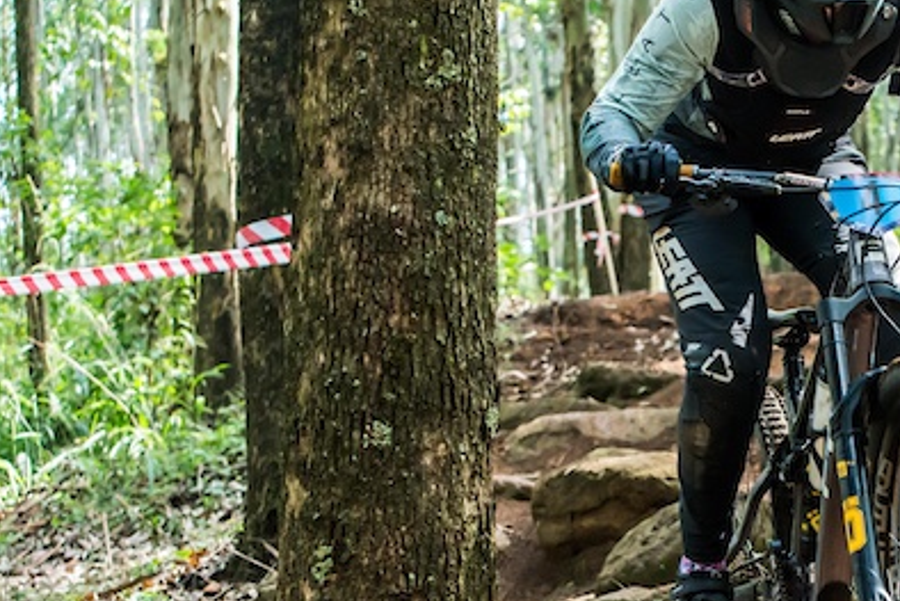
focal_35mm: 142
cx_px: 793
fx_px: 3551
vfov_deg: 9.7
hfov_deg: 14.3
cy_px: 416
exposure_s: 1/800
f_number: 5.6
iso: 4000
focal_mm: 70
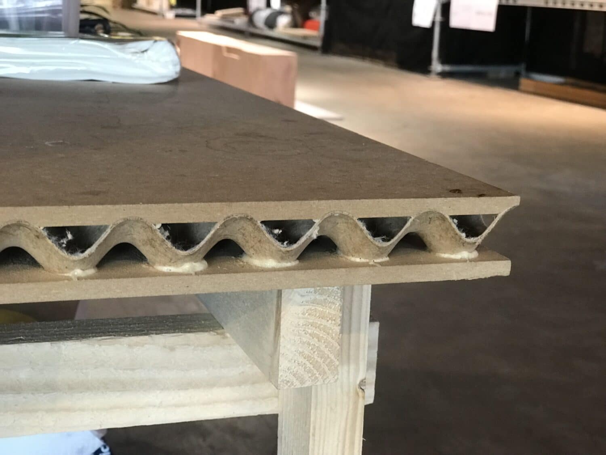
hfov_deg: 33.8
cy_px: 228
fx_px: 998
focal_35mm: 57
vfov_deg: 25.7
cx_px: 303
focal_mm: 6.6
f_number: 2.8
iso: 400
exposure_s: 1/50
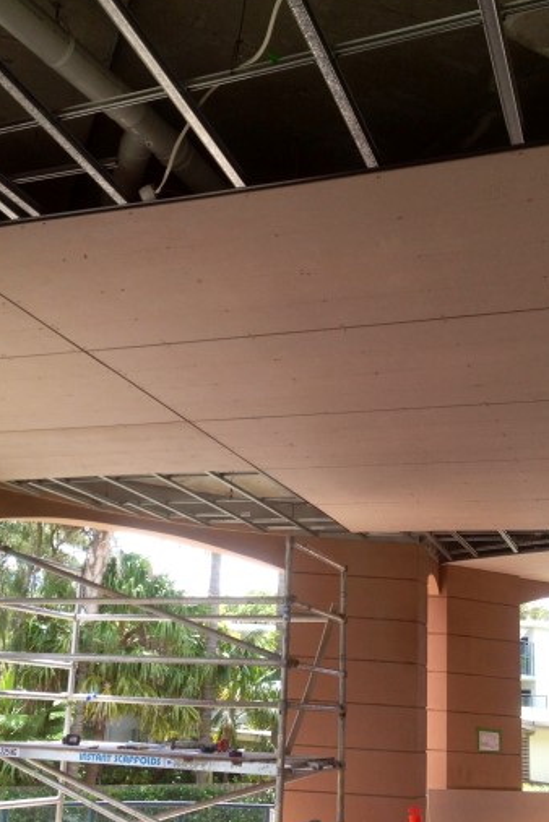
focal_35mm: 46
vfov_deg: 42.6
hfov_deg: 29.3
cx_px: 270
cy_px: 471
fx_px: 1051
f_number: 2.4
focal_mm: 4.28
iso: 64
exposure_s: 1/297
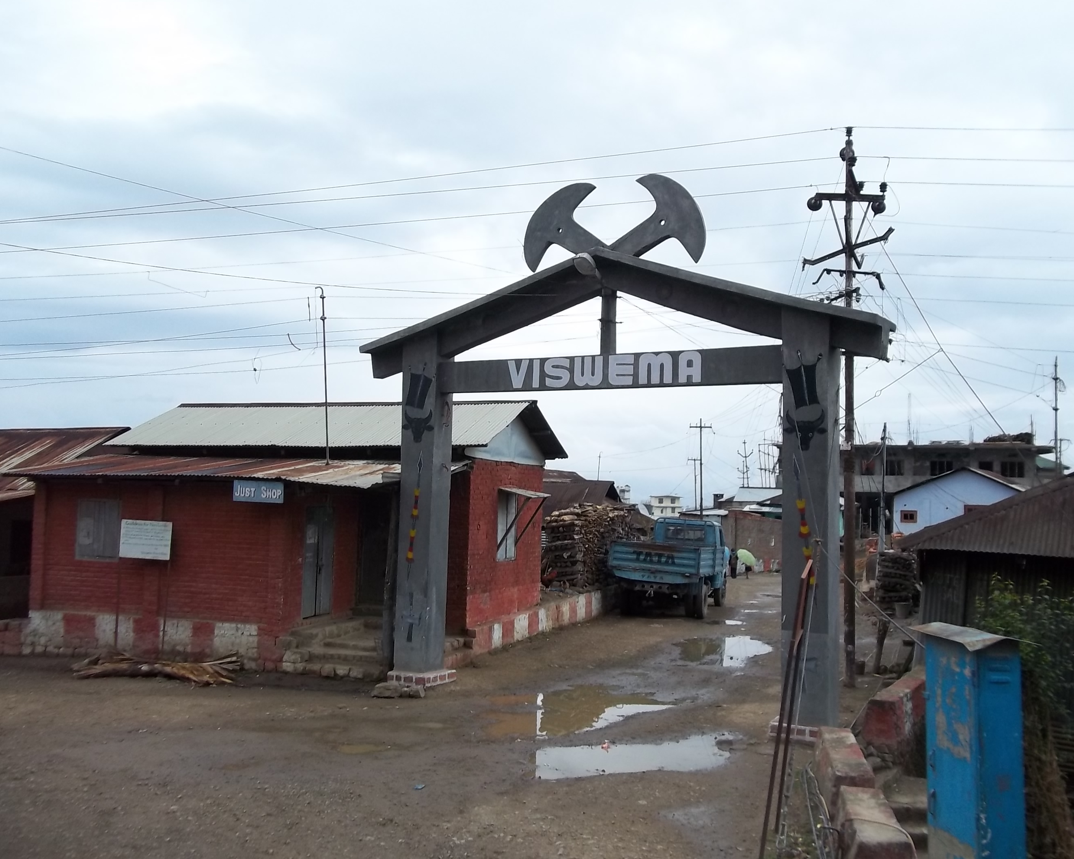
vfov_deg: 43.4
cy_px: 427
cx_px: 554
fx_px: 1081
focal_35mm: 34
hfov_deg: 52.8
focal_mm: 5.7
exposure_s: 1/640
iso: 80
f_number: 2.9
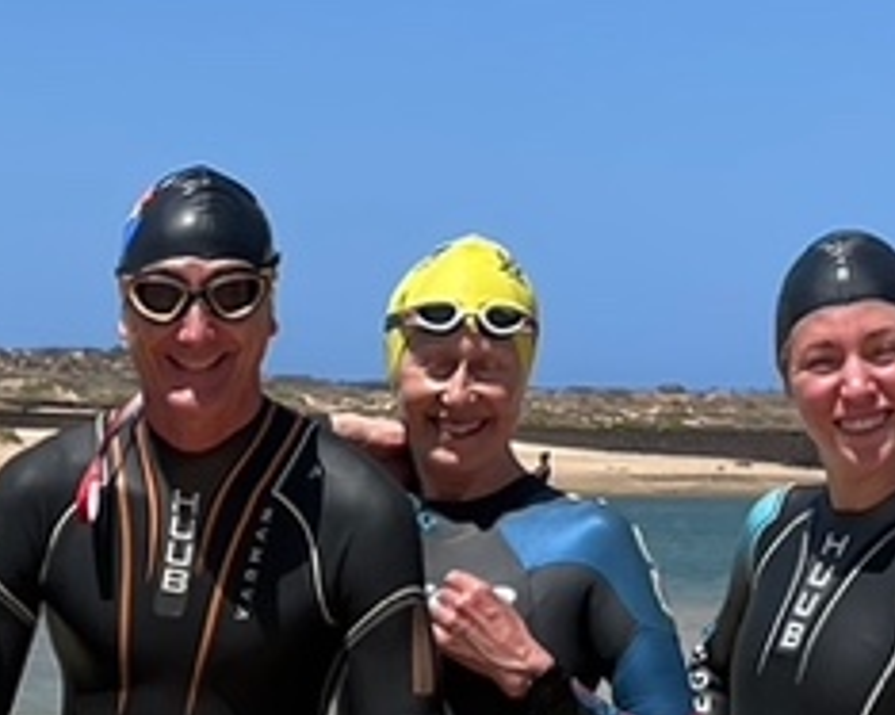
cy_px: 1174
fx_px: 3680
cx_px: 4
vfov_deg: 10.6
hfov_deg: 13.7
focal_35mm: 139
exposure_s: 1/5051
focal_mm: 4.2
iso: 32
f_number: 1.6
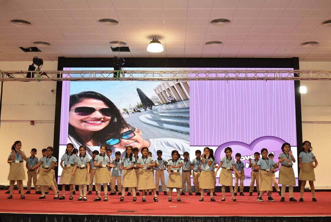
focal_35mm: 42
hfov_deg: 46.4
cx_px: 166
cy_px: 111
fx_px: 386
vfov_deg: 31.9
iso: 1000
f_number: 5
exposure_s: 1/60
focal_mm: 28
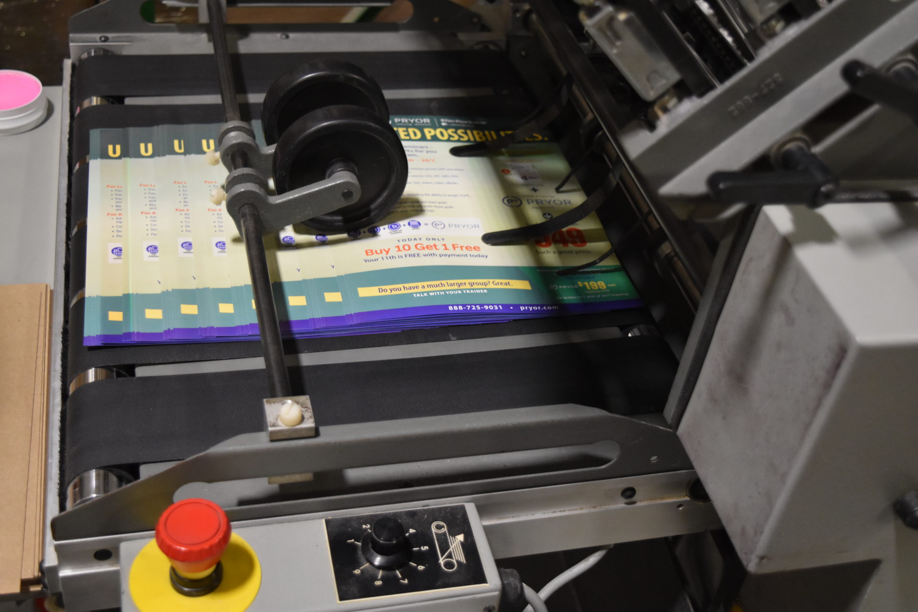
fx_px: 1186
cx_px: 459
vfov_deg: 28.9
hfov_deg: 42.3
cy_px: 306
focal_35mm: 46
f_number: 4.2
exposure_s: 1/60
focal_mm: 31
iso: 2000
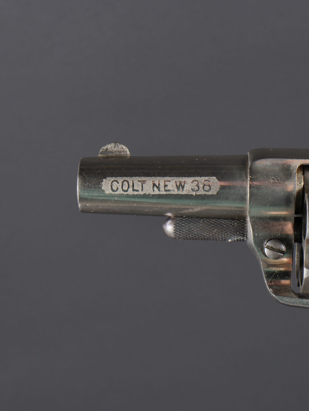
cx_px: 154
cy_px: 206
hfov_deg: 17.6
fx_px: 1000
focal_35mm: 84
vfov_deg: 23.3
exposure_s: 1/125
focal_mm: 42
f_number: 18
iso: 200
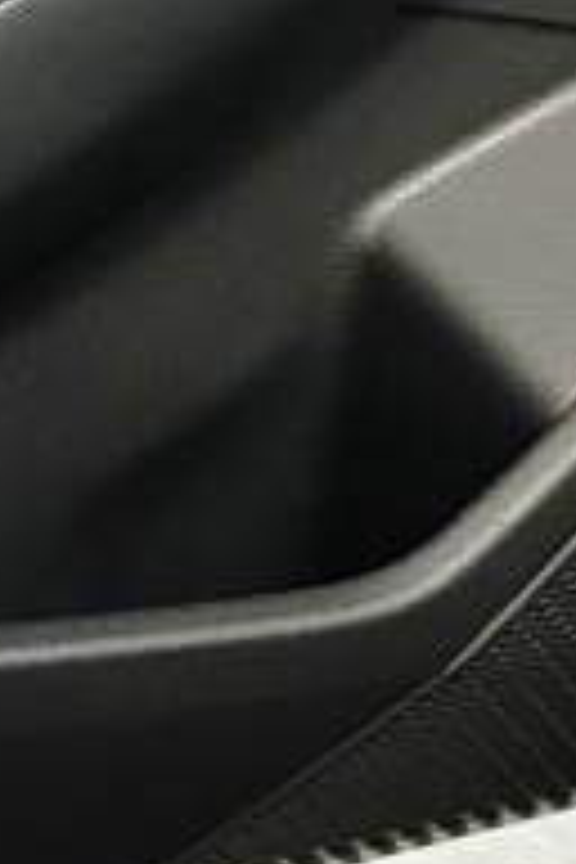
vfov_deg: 14.7
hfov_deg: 9.3
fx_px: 3192
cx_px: -792
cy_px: -297
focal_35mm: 133
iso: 800
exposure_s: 1/40
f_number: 1.78
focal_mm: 6.86
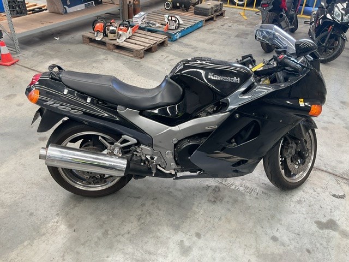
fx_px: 292
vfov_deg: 48.2
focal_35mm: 29
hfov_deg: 61.7
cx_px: 174
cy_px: 131
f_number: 1.8
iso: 40
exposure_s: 1/50
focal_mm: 3
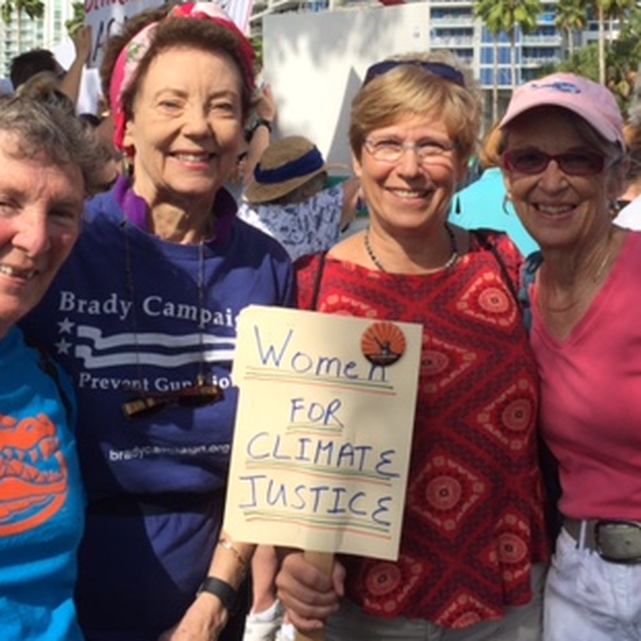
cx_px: 352
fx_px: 1110
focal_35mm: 53
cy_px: 167
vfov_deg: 31.7
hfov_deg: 32.2
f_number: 2.2
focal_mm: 4.15
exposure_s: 1/2326
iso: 32
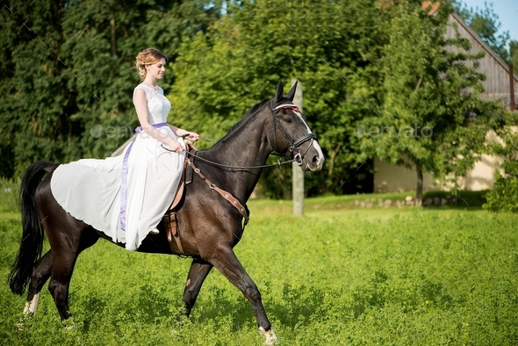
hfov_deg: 19.4
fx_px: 1512
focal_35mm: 105
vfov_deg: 13.1
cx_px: 259
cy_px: 173
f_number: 2.8
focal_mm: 105
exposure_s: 1/1250
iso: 100
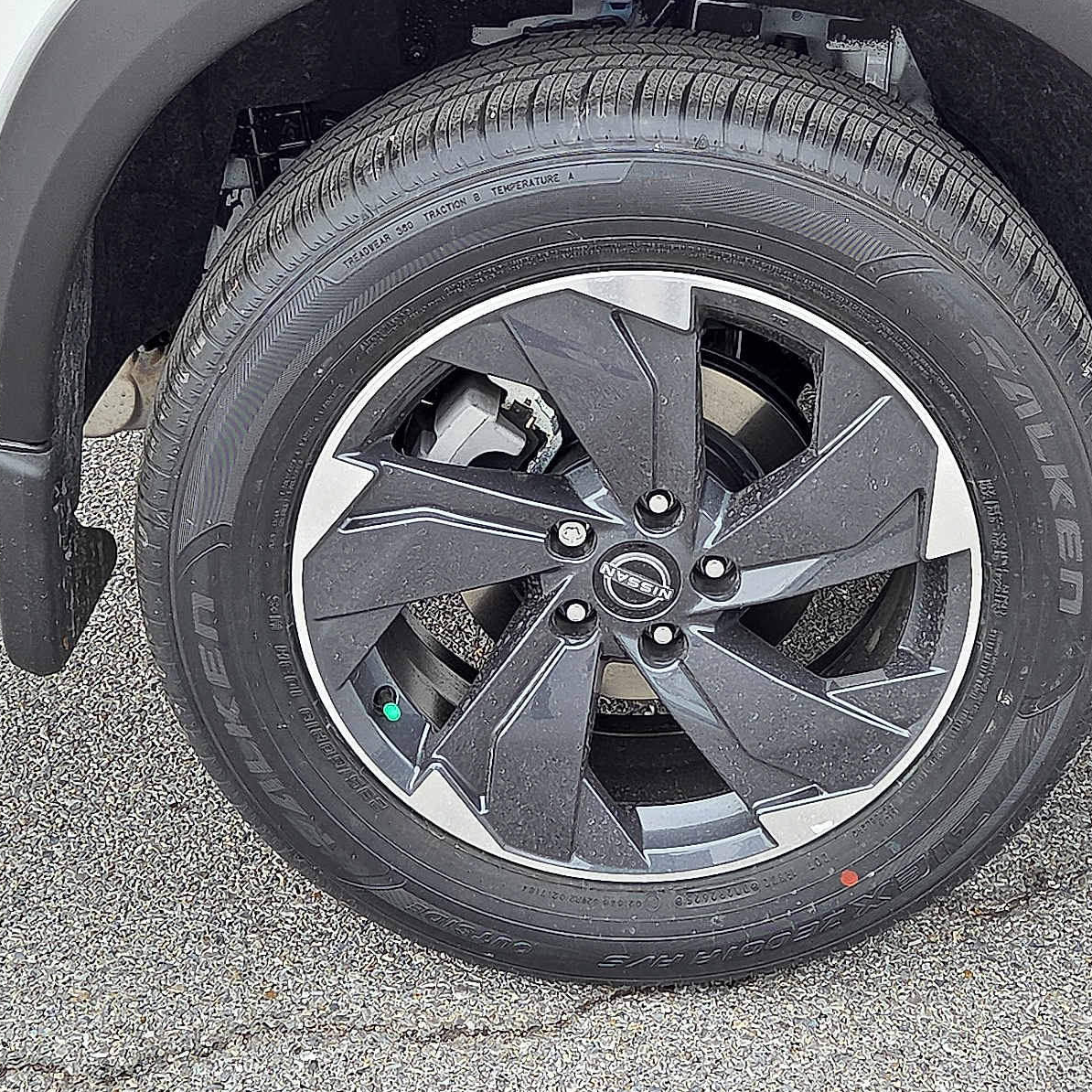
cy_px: 547
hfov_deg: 22.4
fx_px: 2748
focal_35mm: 77
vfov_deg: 22.5
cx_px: 674
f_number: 1.8
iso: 25
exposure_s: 1/125
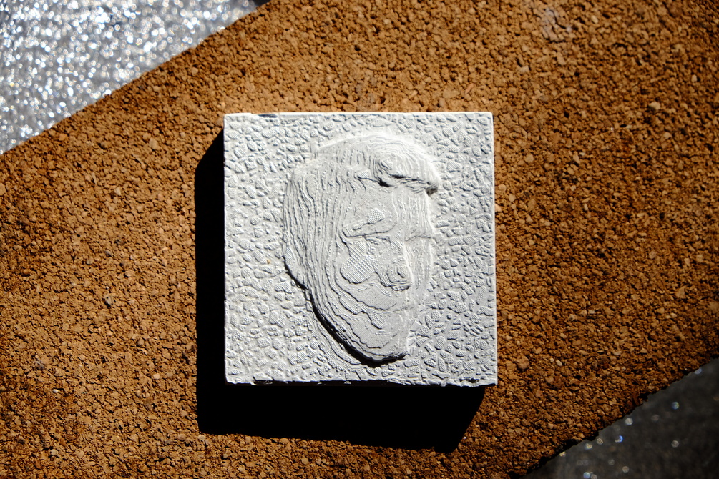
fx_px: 1658
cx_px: 360
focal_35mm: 83
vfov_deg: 16.5
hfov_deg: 24.5
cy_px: 240
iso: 200
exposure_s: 1/750
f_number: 5.6
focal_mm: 55
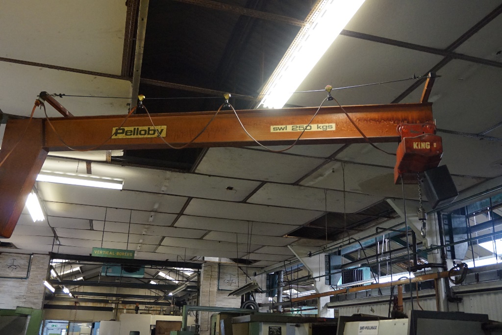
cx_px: 251
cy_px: 168
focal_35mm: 34
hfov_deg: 55.1
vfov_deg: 38.4
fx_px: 481
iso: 3200
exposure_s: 1/160
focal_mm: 23
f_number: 4
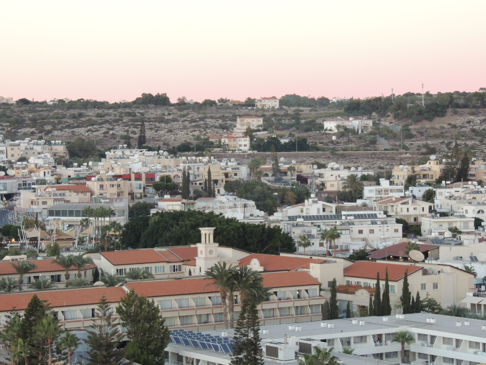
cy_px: 182
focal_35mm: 105
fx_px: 1474
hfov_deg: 18.7
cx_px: 243
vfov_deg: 14.1
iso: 400
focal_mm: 18.7
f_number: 4.2
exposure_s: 1/60
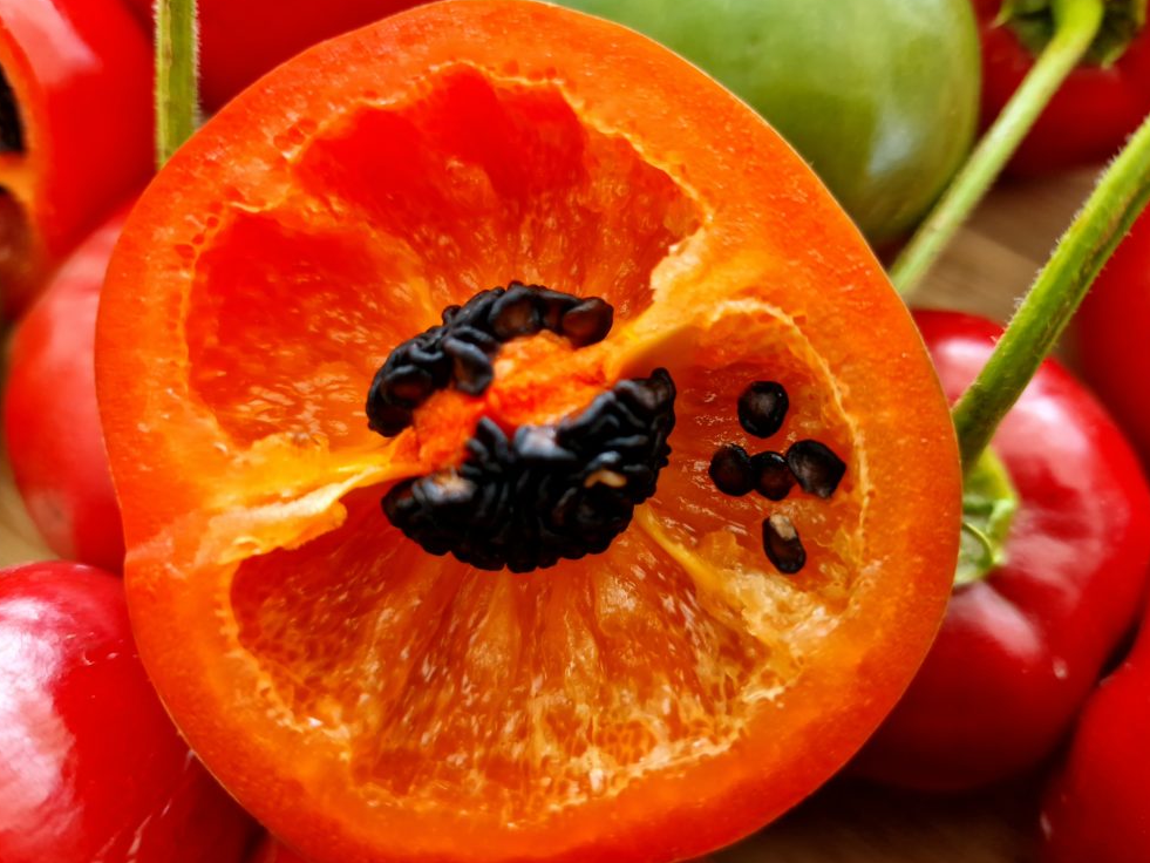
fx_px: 797
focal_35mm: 24
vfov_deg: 56.8
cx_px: 583
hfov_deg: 71.6
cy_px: 414
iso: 50
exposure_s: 1/60
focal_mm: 6.4
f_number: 1.8
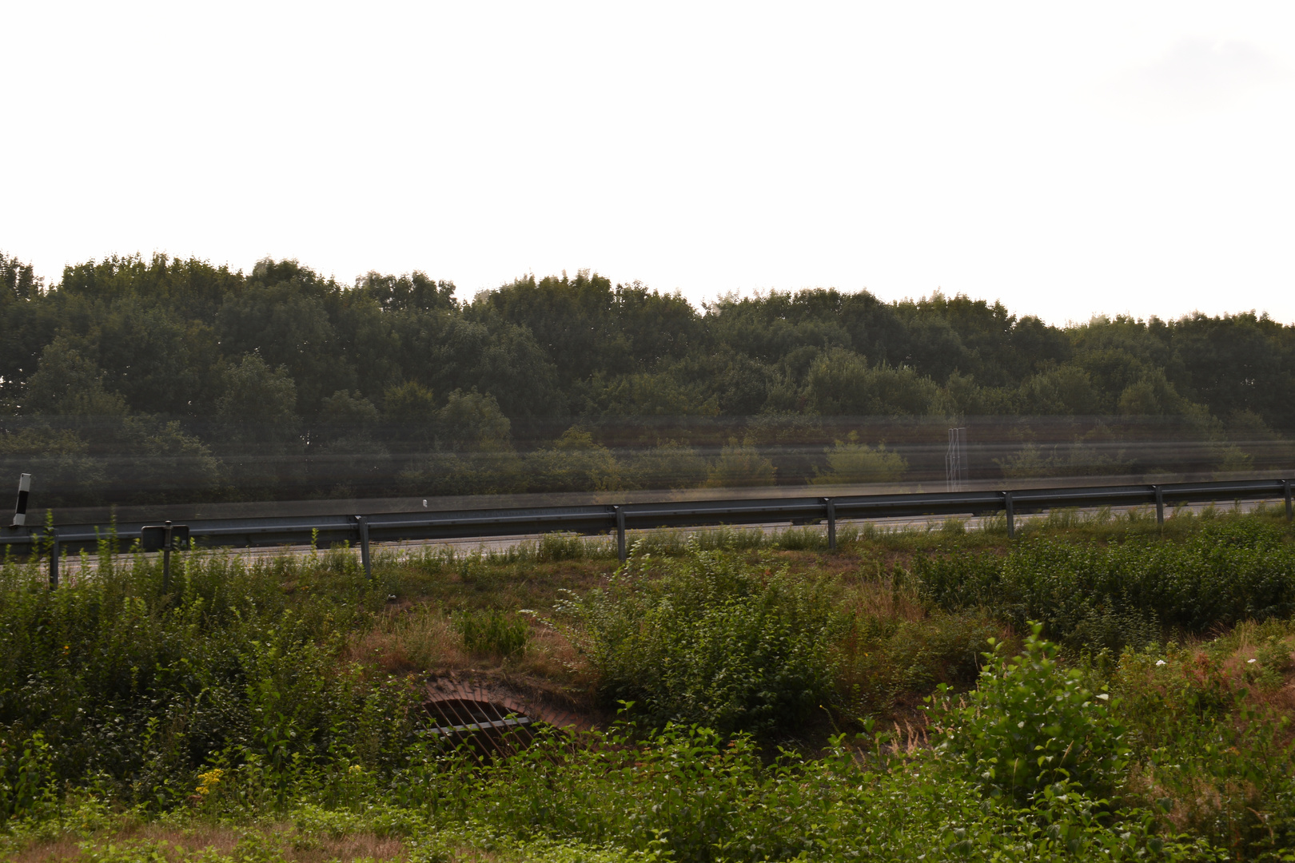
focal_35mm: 52
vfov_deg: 25.8
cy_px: 432
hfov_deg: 37.9
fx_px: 1888
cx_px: 648
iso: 100
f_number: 9
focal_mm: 35
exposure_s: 13
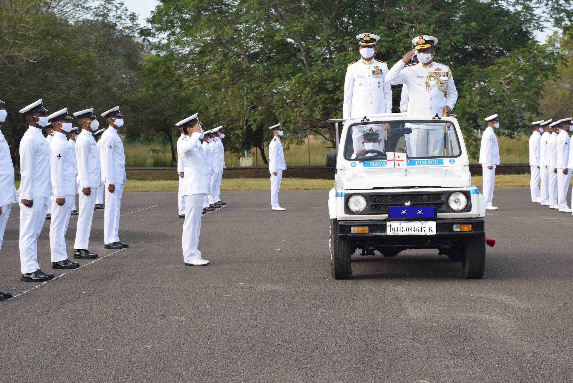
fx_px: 1672
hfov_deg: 19.5
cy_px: 192
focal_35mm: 105
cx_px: 286
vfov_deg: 13.0
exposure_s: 1/200
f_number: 11
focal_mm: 70
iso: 400
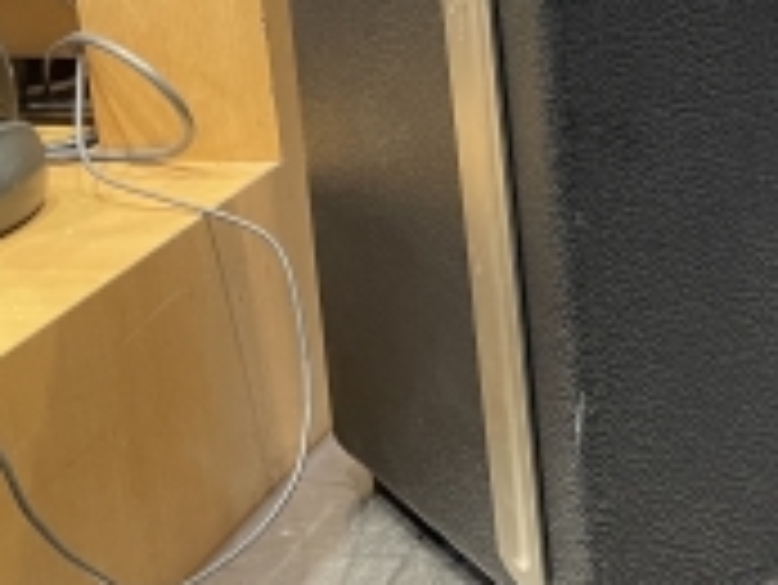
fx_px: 1754
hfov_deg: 22.0
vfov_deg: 18.6
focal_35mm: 78
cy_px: 58
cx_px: 1061
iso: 320
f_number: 1.6
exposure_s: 1/60
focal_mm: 4.2
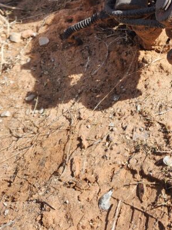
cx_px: 228
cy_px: -1
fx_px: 411
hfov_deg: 21.3
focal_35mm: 62
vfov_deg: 29.1
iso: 20
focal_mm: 5.4
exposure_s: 1/730
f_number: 1.8
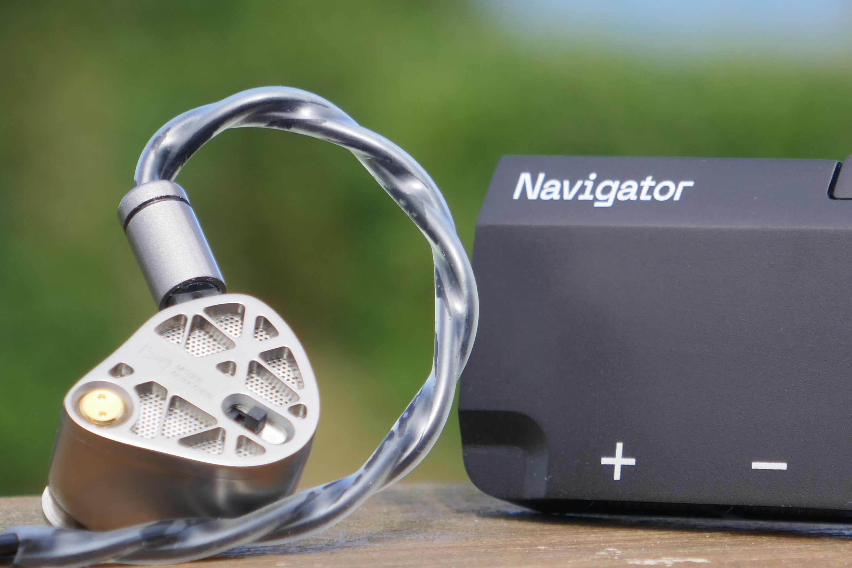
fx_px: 6697
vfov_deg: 4.9
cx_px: 610
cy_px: 222
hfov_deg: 7.3
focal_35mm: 283
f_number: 5.9
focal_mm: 59.3
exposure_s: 1/200
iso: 125
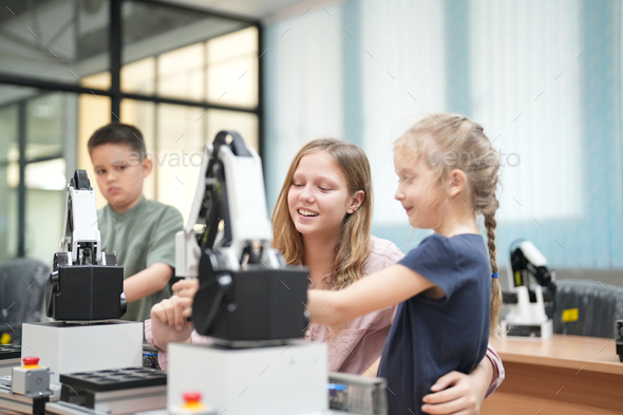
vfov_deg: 27.0
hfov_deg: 39.6
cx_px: 312
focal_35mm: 50
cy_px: 208
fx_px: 865
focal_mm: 50
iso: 2500
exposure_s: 1/571
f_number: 1.4
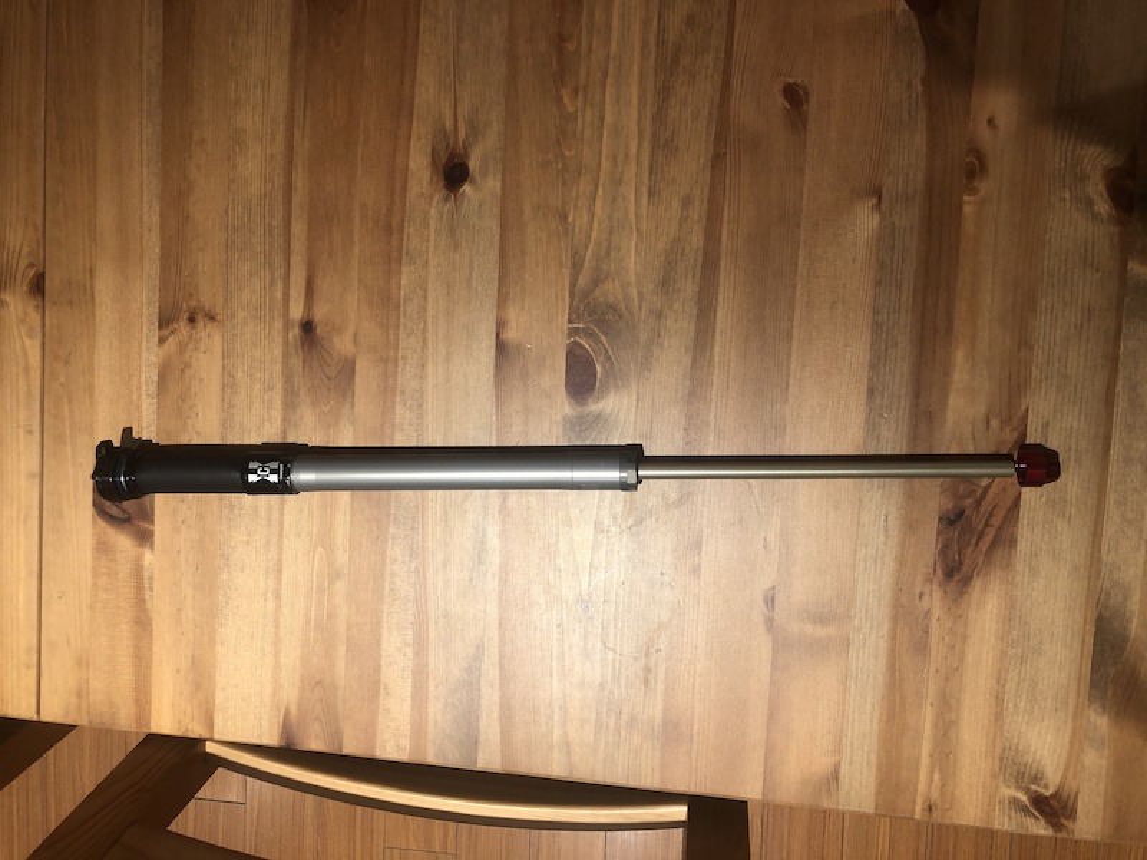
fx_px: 928
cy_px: 430
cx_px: 574
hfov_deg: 63.4
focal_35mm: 28
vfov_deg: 49.7
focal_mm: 3.99
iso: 40
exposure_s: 1/20
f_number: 1.8
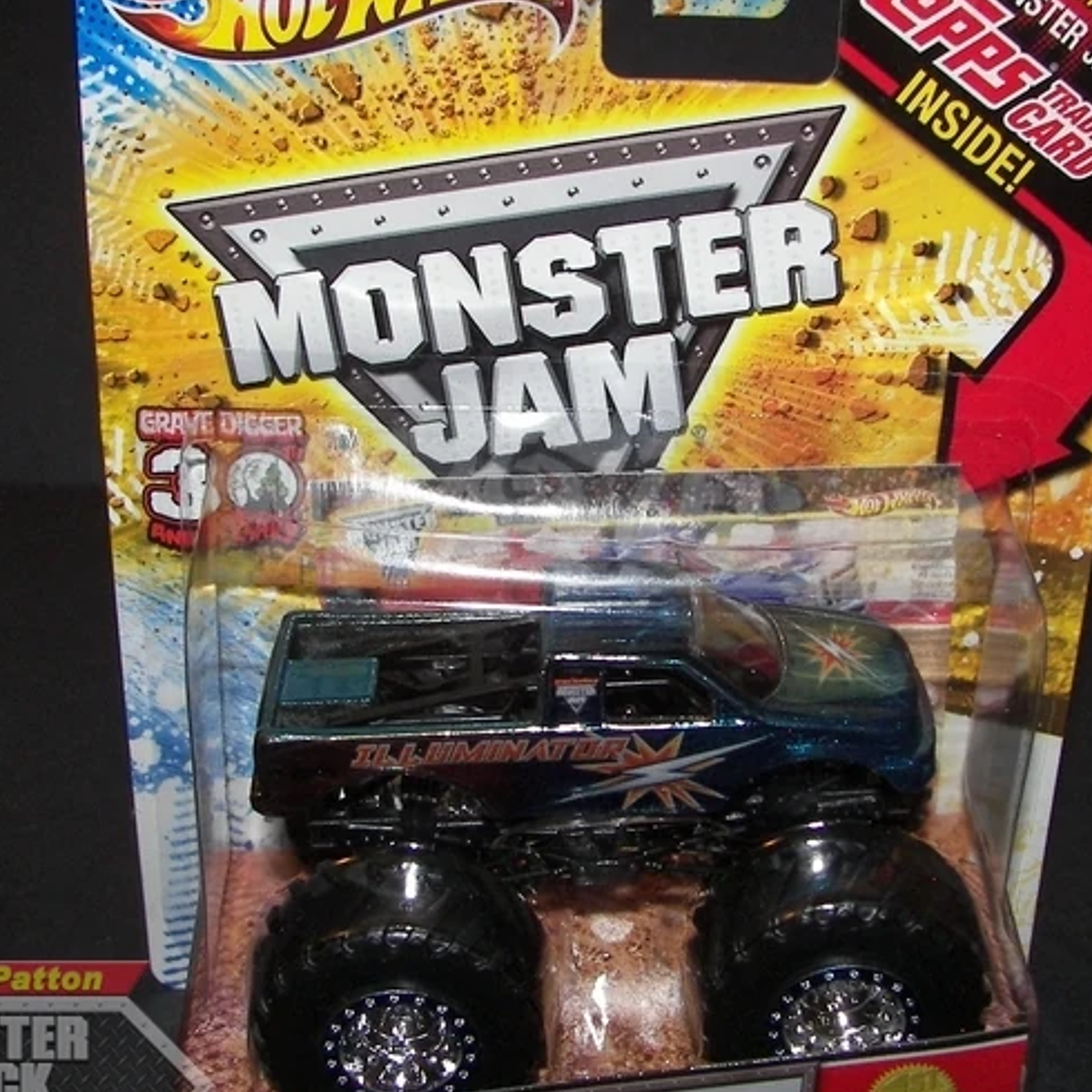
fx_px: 1856
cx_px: 617
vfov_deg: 32.8
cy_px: 544
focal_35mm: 52
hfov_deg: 32.7
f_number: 2.8
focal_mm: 6
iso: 100
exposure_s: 1/30
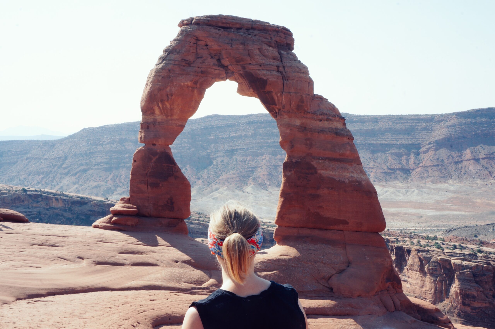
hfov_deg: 41.2
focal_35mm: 48
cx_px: 248
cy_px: 164
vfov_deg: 28.0
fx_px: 659
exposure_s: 1/20
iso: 100
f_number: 25
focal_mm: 32
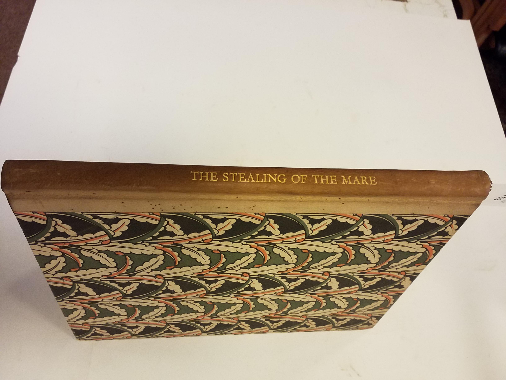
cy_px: 190
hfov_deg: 65.3
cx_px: 253
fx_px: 395
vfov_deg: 51.4
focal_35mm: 27
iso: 200
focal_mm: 3.6
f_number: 1.9
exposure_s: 1/33
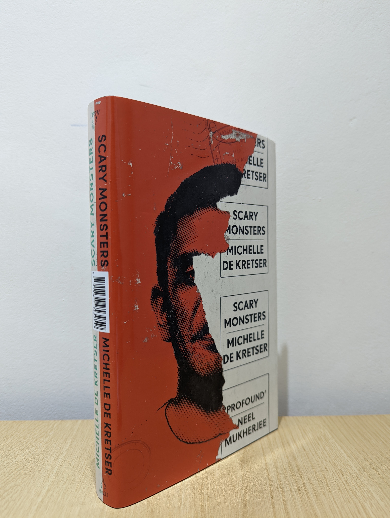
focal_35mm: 24
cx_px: 195
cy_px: 259
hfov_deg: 56.9
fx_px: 360
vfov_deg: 71.5
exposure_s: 1/23.8
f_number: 1.85
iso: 91
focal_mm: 6.81
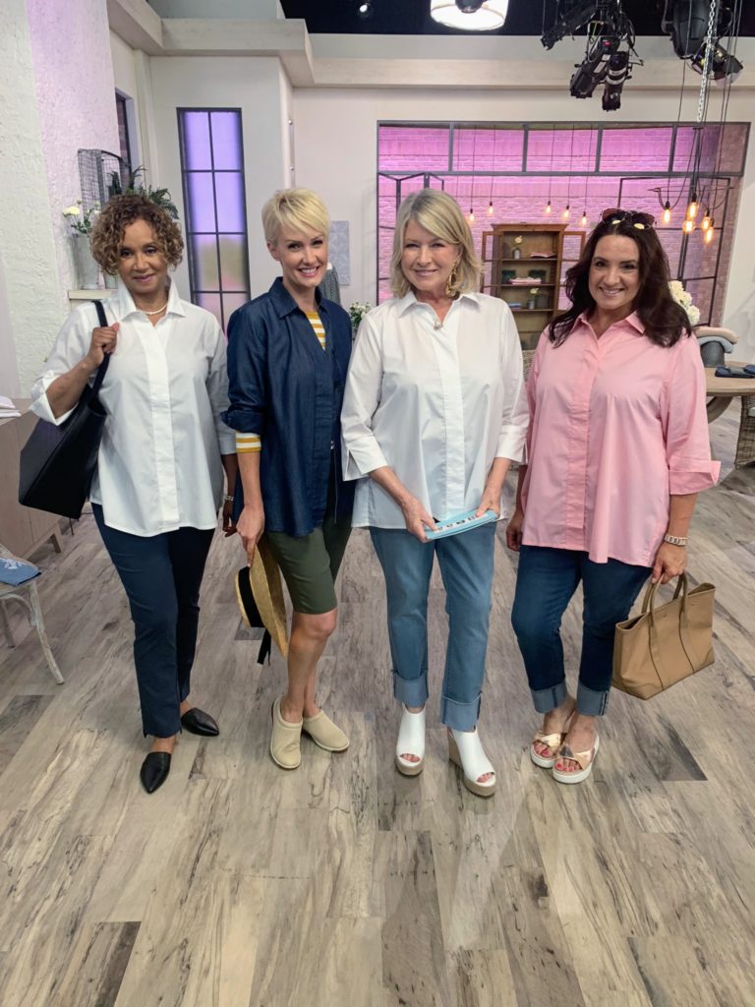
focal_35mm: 26
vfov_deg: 67.3
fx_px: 756
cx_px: 378
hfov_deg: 53.1
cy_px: 504
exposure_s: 1/60
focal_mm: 4.25
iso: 80
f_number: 1.8
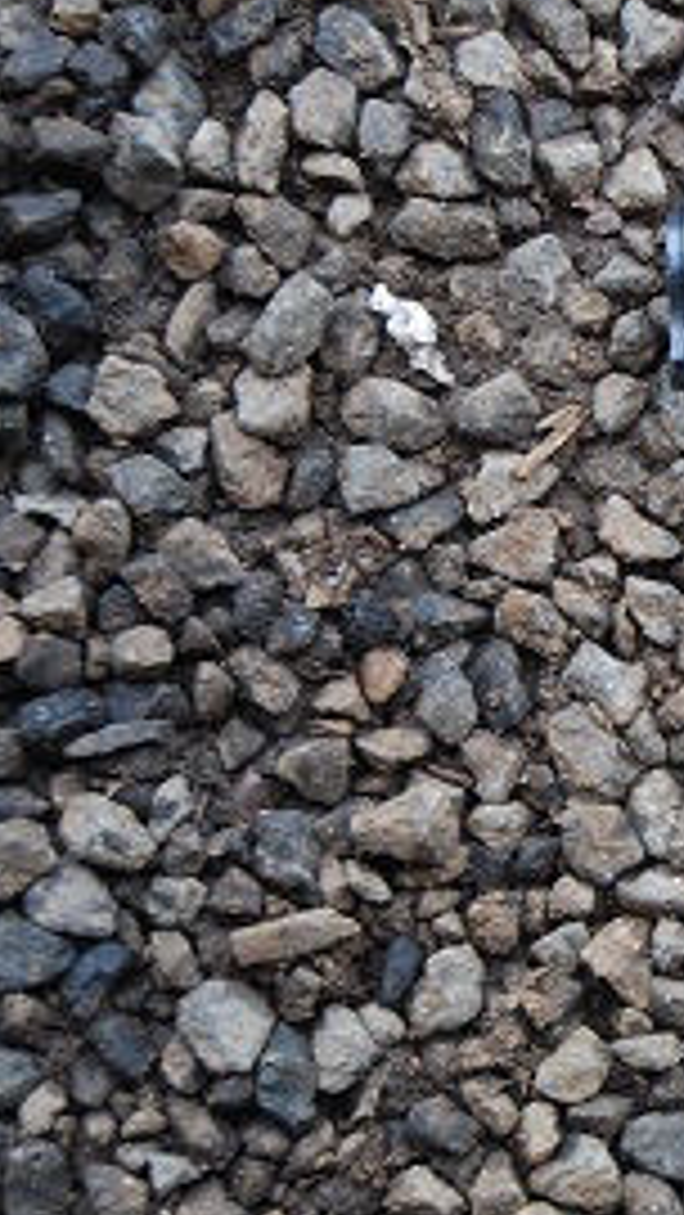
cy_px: 614
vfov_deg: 19.8
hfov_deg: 10.8
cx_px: 1053
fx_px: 3485
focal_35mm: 108
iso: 200
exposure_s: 1/30
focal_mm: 31
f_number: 4
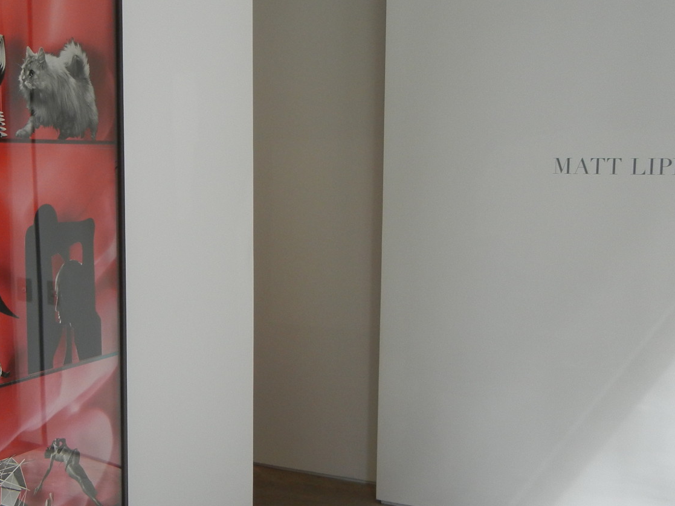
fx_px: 1073
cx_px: 206
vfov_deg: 26.5
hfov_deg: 34.5
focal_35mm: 55
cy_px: 289
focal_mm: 5.4
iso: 160
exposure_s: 1/250
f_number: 3.5
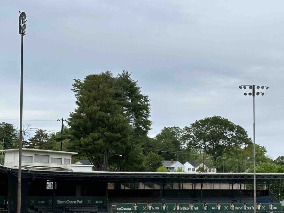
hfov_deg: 22.9
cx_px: 235
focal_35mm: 84
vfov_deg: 17.5
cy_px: 134
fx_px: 689
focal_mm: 6.86
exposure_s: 1/1721
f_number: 1.78
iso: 64
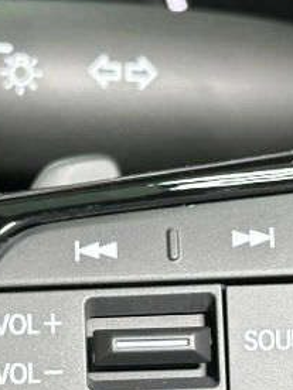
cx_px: 140
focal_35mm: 178
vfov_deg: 11.0
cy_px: 362
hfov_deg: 8.3
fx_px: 2009
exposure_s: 1/30
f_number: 1.78
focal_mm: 6.86
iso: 500
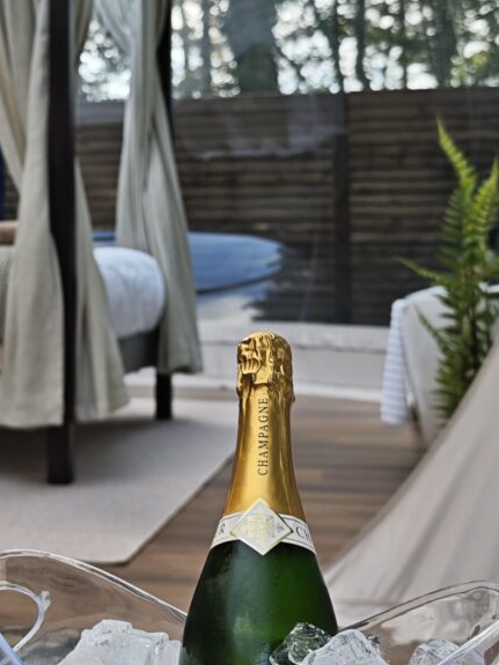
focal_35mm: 64
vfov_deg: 29.9
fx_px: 1231
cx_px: 140
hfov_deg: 22.8
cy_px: 189
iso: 50
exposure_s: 1/954
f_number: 1.63
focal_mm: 8.72
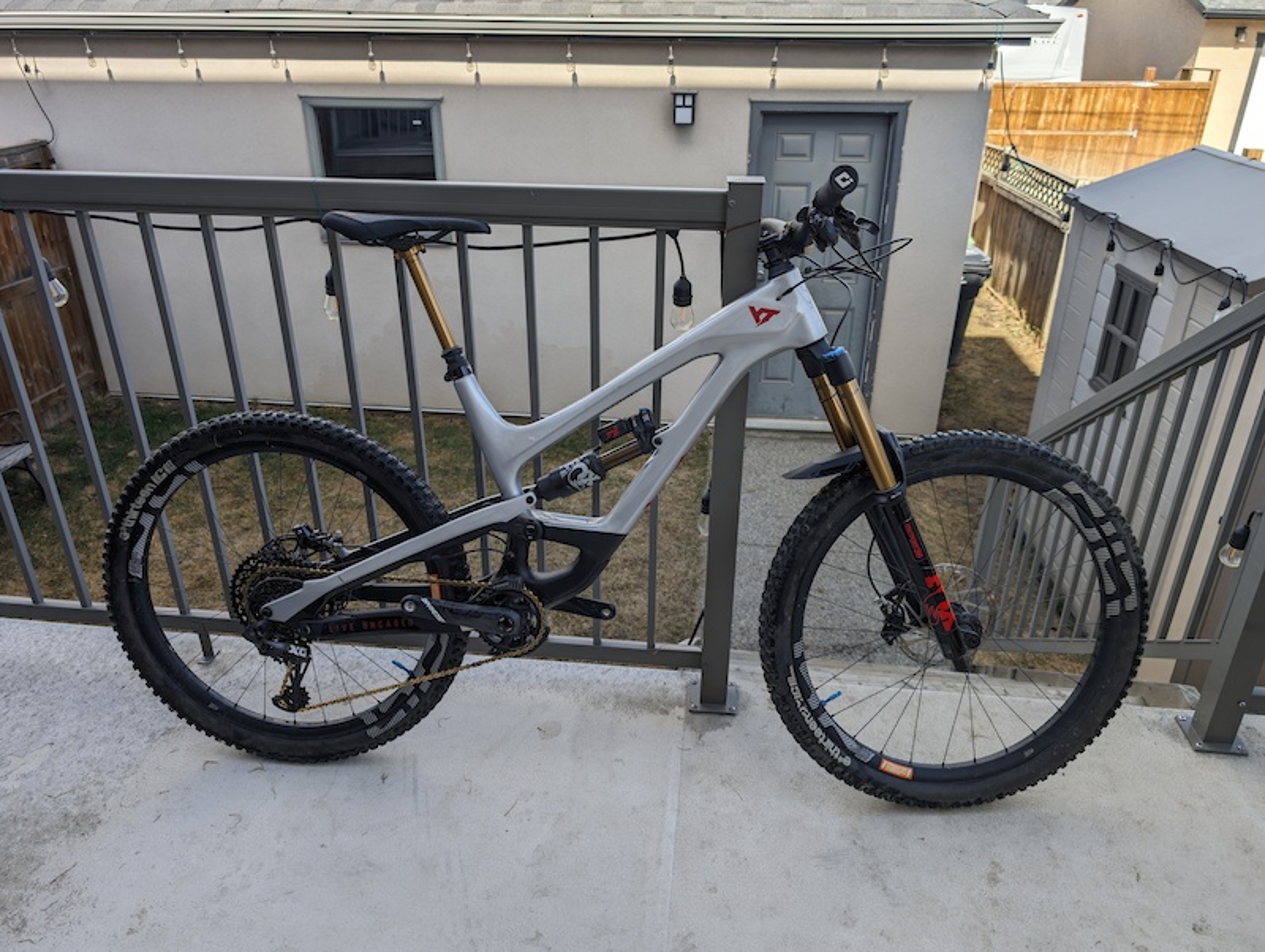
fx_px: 878
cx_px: 632
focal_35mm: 24
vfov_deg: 56.9
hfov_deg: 71.5
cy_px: 476
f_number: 1.68
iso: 18
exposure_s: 1/649
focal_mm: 6.9
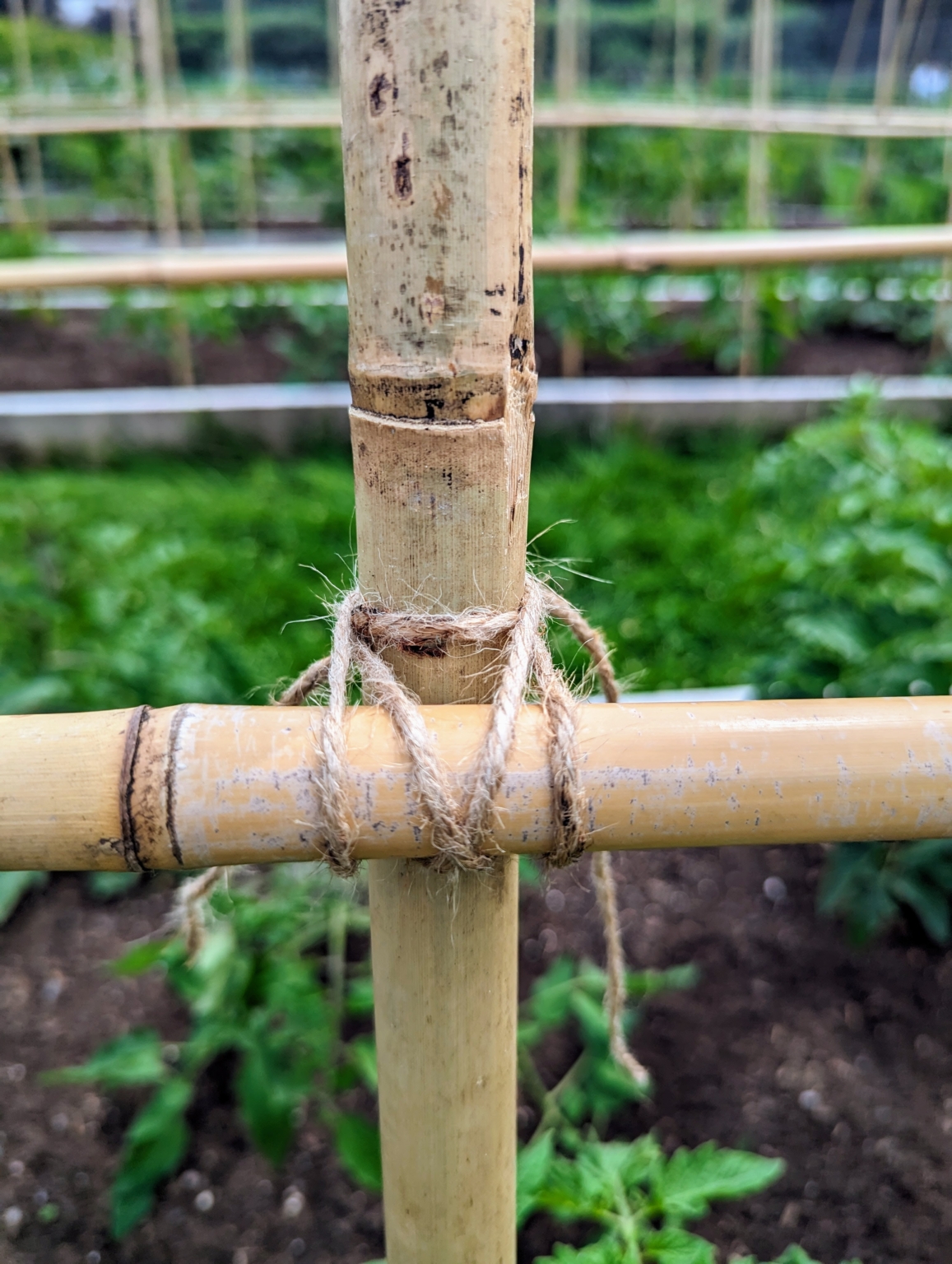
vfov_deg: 71.5
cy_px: 632
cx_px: 476
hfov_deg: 56.9
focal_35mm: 24
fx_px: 878
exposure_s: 1/1795
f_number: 1.85
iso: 47
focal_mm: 6.81
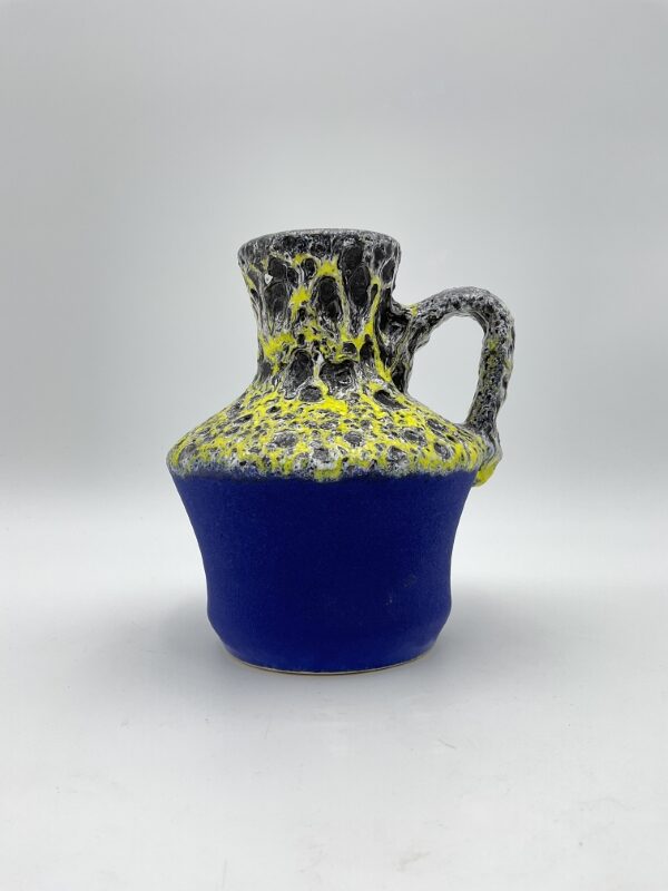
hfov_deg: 48.2
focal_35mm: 29
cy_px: 446
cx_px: 334
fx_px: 746
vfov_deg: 61.7
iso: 20
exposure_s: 1/188
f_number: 1.8
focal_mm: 3
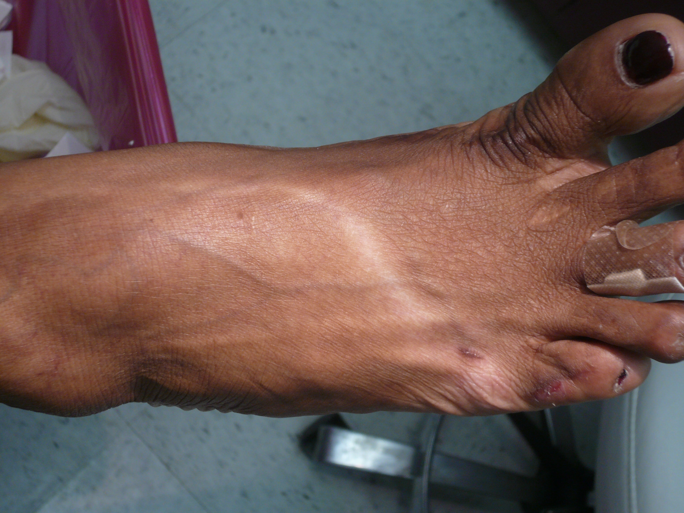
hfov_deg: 35.5
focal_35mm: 54
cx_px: 342
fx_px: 1067
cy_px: 256
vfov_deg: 27.0
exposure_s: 1/15
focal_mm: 8.8
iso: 100
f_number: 3.8
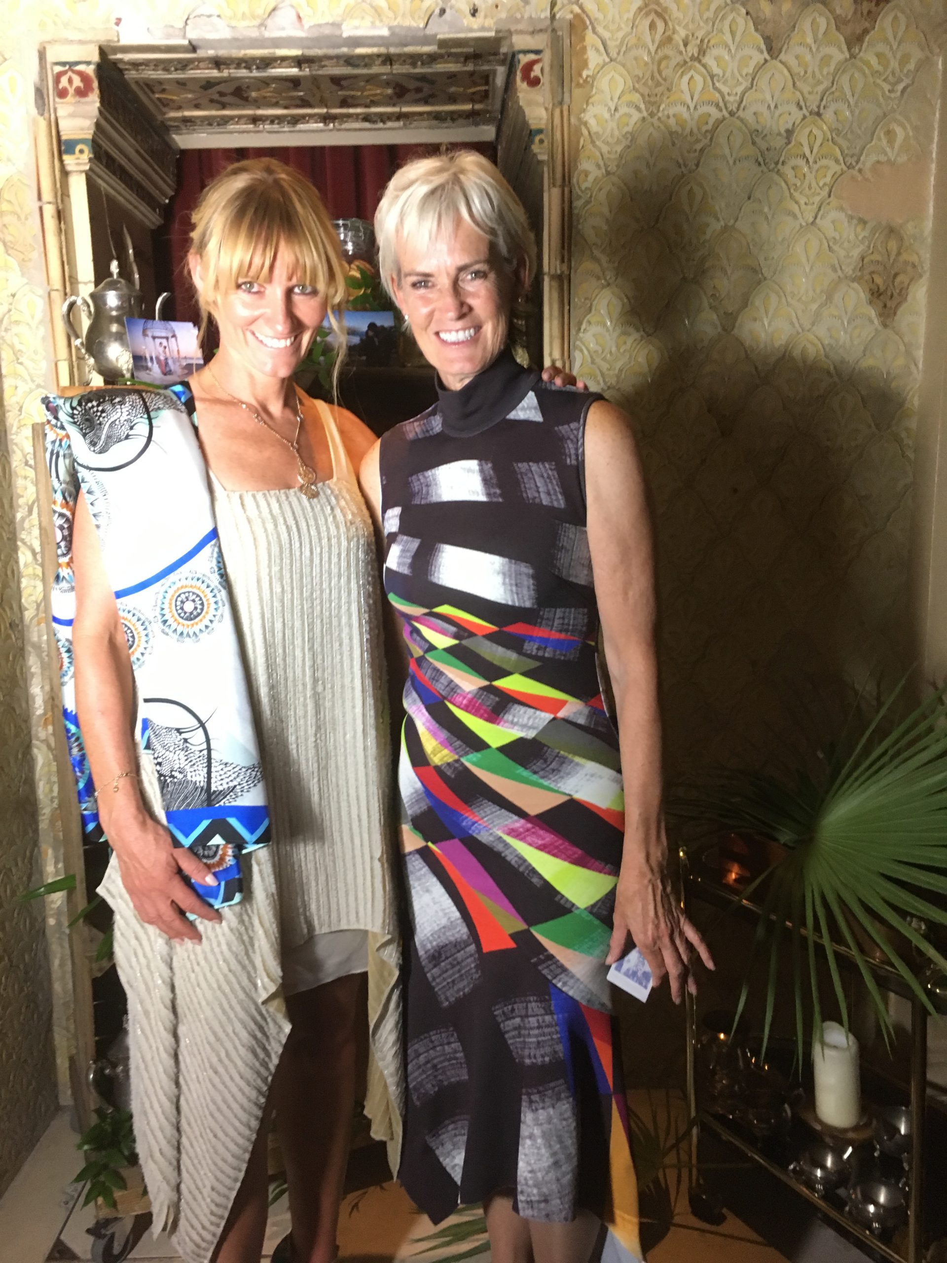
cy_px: 632
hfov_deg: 48.2
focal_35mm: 29
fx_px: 1058
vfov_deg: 61.7
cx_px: 474
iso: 200
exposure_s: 1/33
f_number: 2.2
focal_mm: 4.15
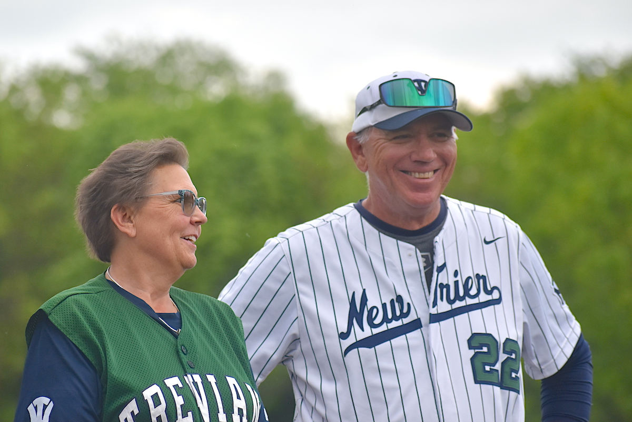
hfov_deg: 7.6
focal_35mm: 270
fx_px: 4743
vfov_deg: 5.1
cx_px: 316
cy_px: 211
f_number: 5.3
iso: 500
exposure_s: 1/1000
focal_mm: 180
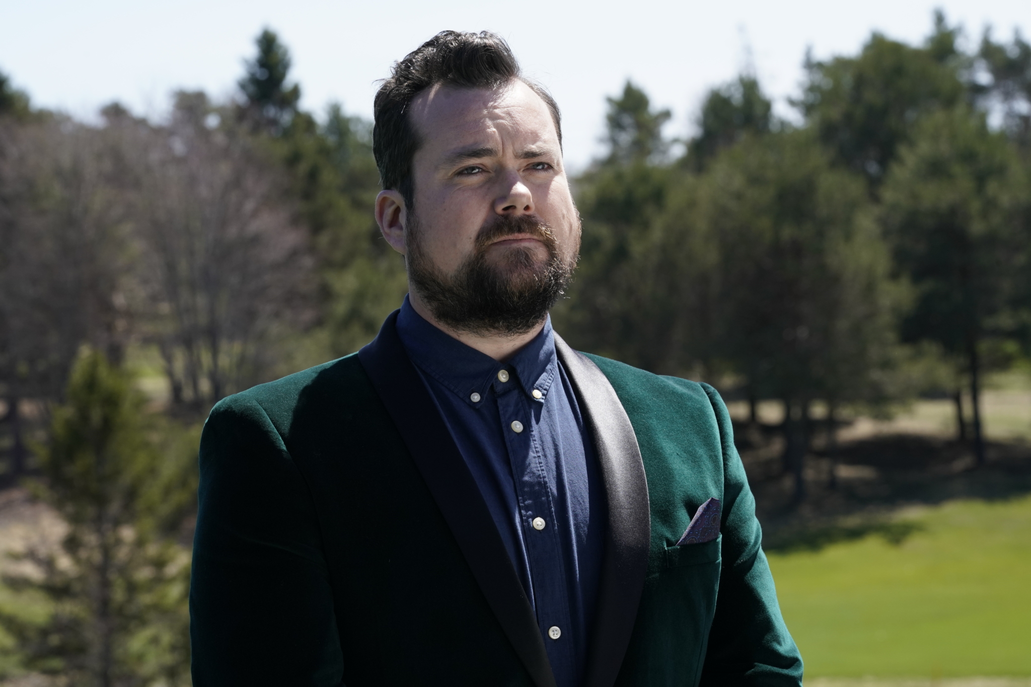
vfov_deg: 8.3
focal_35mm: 165
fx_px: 4725
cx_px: 516
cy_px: 344
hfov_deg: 12.5
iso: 1000
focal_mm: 165
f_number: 13
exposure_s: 1/500
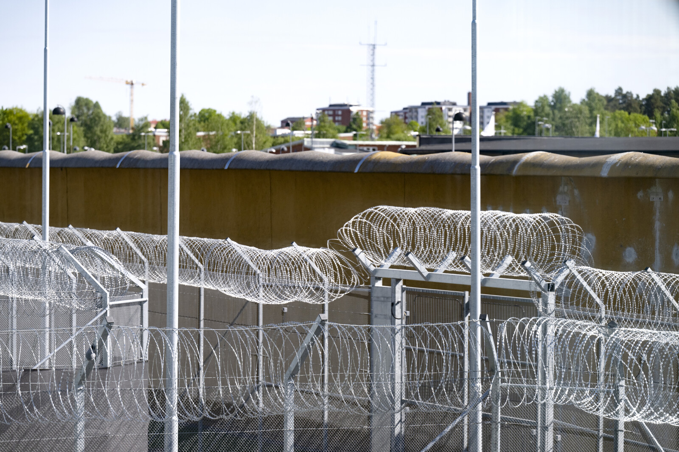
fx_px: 2358
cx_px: 340
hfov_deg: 16.4
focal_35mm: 125
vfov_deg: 11.0
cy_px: 226
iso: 500
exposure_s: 1/2000
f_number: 4
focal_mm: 125
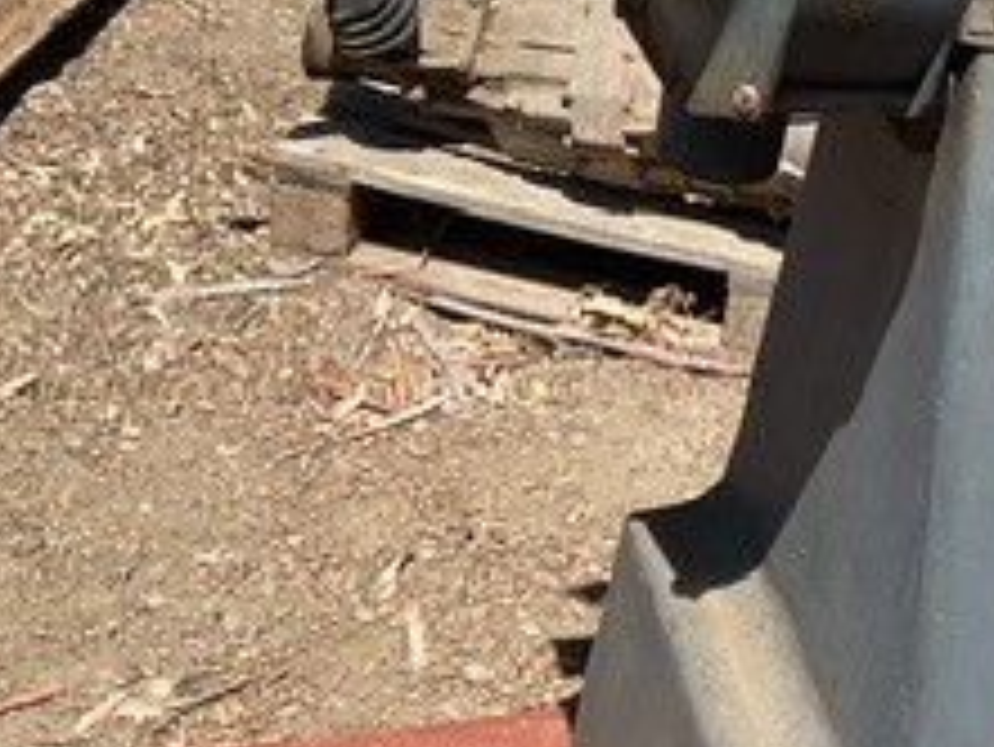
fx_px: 2413
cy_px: 212
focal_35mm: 84
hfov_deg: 22.6
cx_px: 913
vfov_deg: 17.5
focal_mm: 3
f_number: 1.8
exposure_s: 1/1912
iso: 16
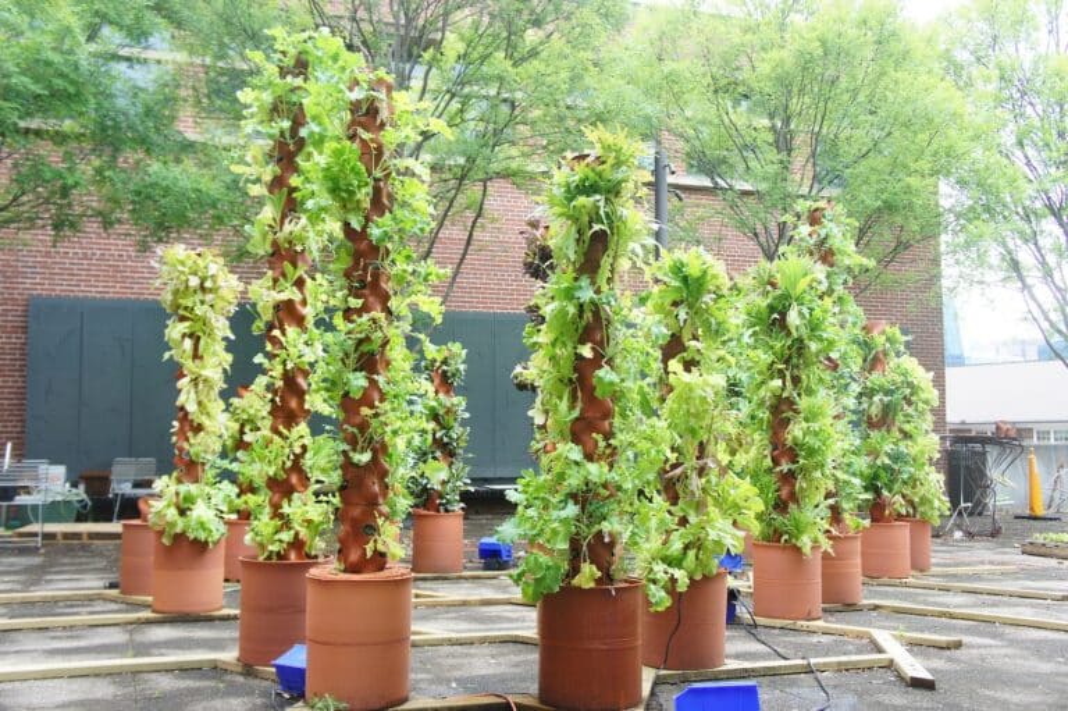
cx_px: 534
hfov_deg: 53.2
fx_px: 1067
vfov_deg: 36.8
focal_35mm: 36
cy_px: 356
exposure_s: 1/40
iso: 200
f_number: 4
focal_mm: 24
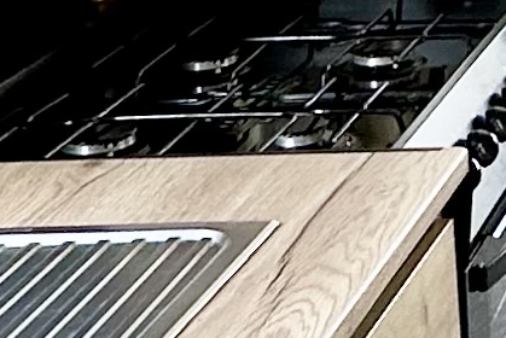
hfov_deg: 12.4
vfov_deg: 9.4
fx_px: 1969
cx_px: 1105
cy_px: -235
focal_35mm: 140
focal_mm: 2.22
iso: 40
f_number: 2.2
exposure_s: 1/113
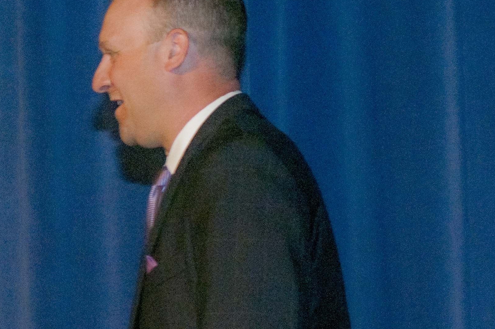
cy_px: 174
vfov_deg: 4.9
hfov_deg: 7.3
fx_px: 3845
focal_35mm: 280
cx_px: -13
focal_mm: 70
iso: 400
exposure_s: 1/100
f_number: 5.6
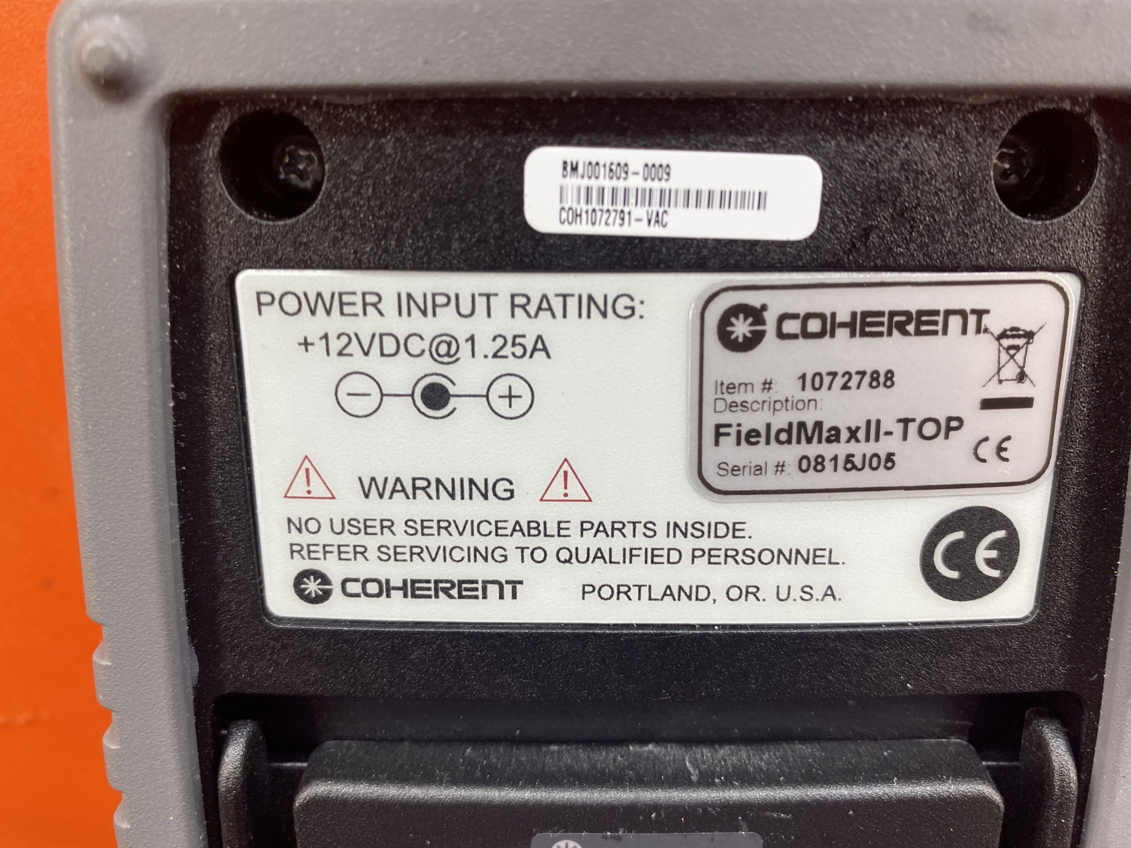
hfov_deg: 67.3
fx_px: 849
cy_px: 424
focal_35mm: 26
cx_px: 566
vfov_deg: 53.1
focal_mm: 4.25
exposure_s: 1/120
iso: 100
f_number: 1.8
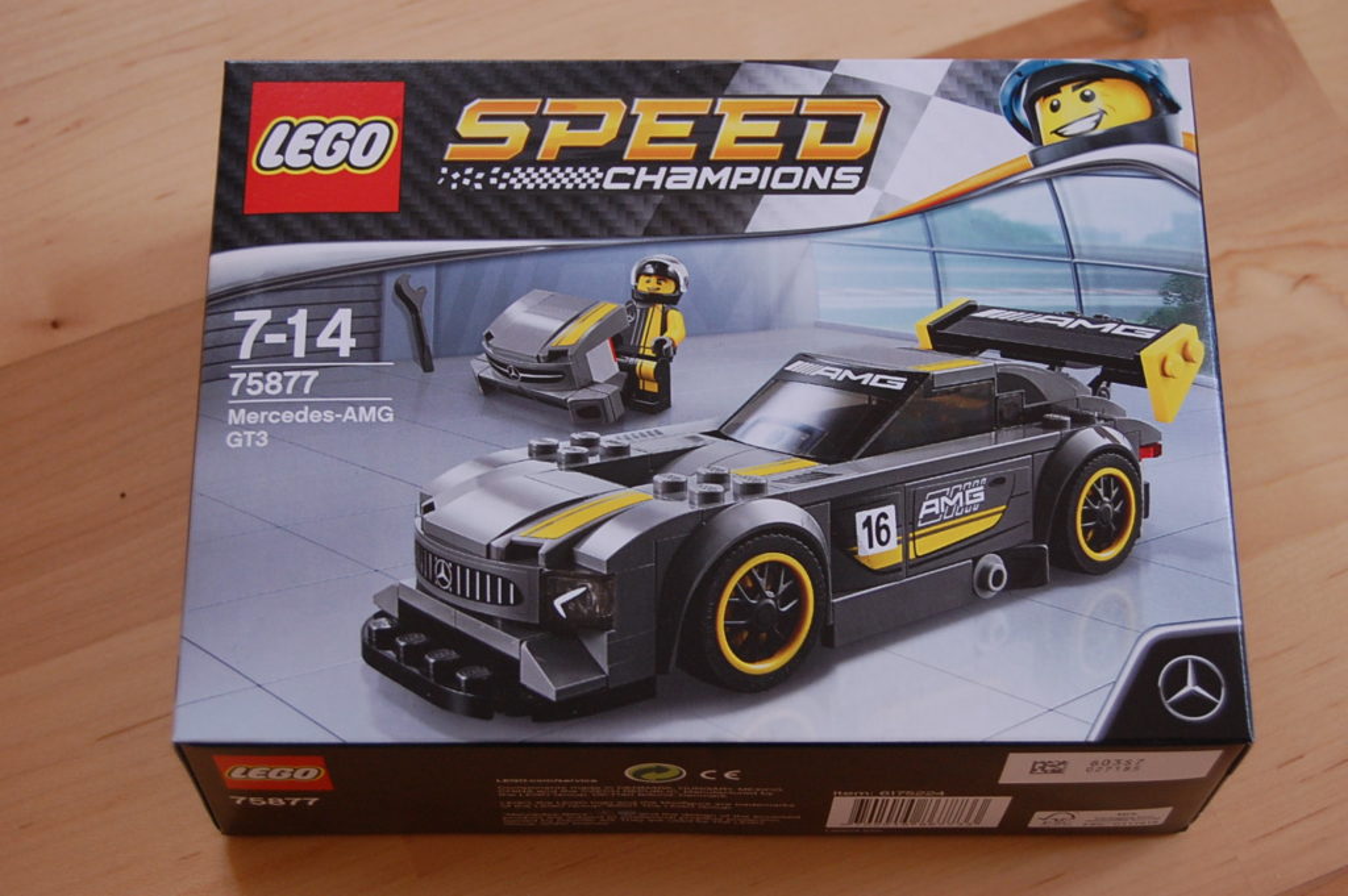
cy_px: 448
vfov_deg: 19.7
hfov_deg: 29.3
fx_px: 2582
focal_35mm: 69
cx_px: 674
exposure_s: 1/10
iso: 800
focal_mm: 46
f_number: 5.3
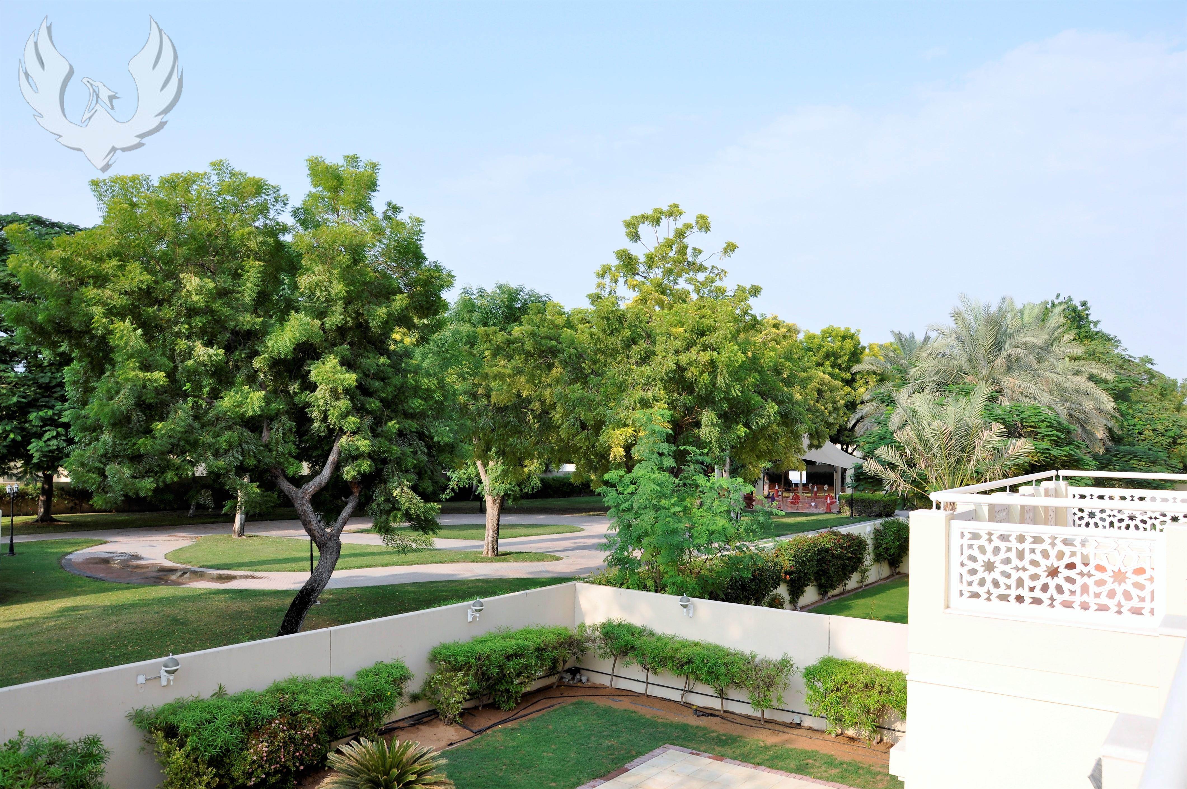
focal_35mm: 27
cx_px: 594
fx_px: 889
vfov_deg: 47.8
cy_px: 394
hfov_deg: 67.4
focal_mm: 18
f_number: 9
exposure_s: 1/320
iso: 200
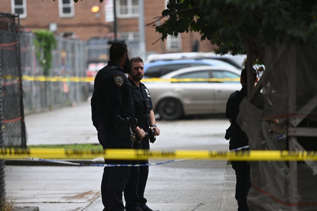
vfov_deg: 7.4
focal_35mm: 185
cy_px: 106
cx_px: 158
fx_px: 1629
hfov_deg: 11.1
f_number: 2.8
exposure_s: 1/400
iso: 220
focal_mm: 185
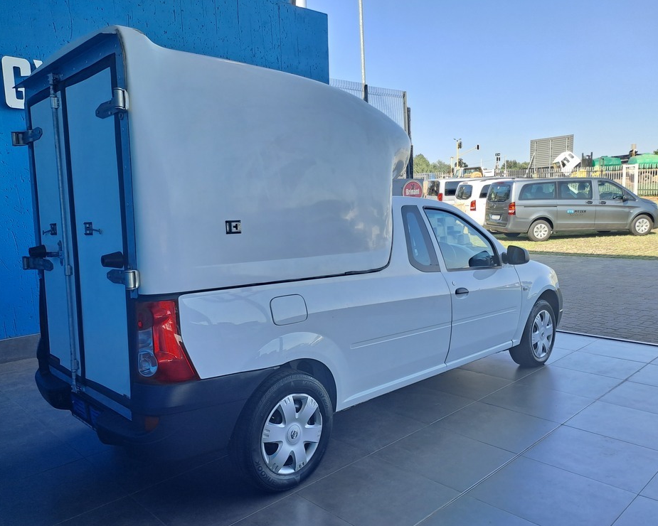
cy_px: 269
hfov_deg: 64.0
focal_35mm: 27
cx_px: 315
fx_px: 526
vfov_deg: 53.2
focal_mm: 4.65
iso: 32
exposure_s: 1/195
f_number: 1.8
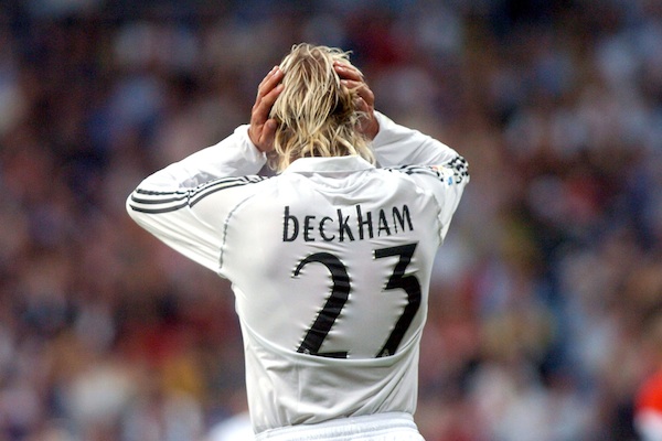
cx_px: 331
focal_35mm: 450
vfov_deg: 3.1
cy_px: 220
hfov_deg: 4.6
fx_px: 8274
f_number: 3.2
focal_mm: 300
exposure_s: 1/500
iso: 640
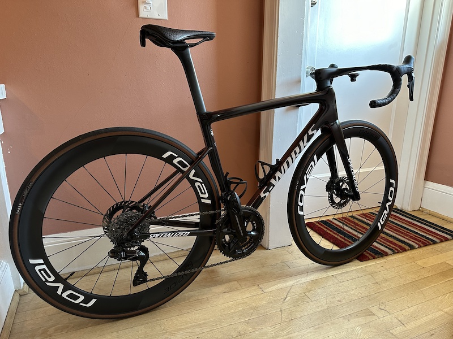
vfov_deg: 56.8
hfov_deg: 71.6
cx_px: 226
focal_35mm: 24
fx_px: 314
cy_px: 170
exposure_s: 1/60
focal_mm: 6.86
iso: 320
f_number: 1.78
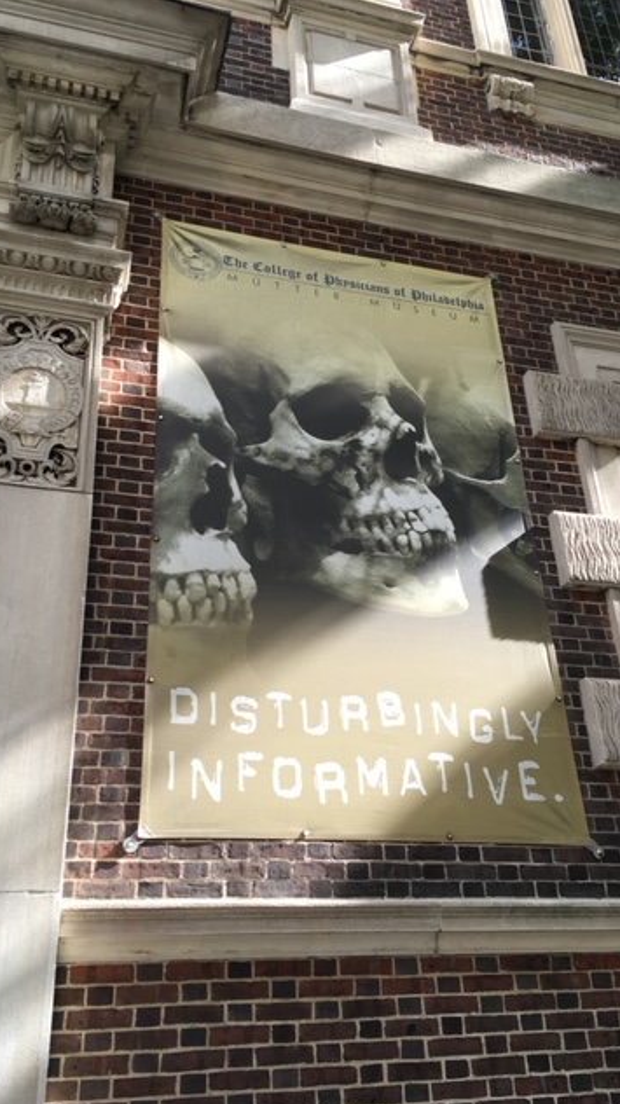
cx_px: 316
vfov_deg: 61.0
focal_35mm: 32
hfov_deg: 36.6
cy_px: 555
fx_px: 936
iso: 25
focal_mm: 4.15
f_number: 2.2
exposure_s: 1/129
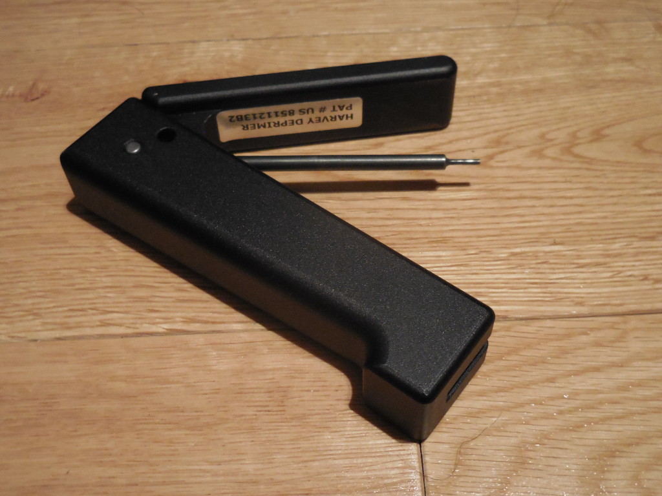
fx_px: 861
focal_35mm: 45
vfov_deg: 32.2
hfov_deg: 42.1
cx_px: 331
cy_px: 248
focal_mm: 8.1
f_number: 4.2
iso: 800
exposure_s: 1/6
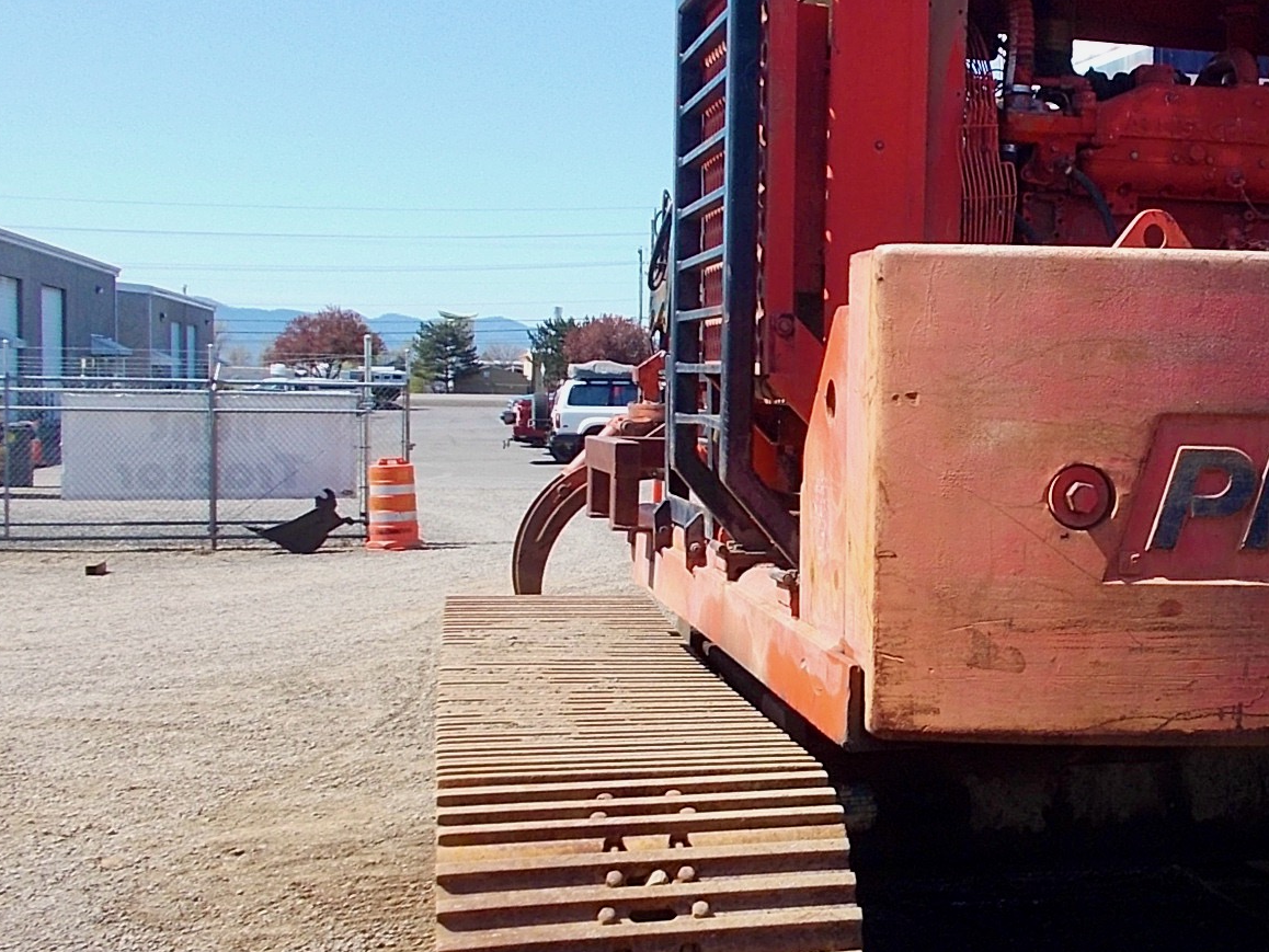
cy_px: 477
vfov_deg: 28.6
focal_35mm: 51
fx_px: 1870
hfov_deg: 36.0
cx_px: 1054
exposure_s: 1/80
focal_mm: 4.6
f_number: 8
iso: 80
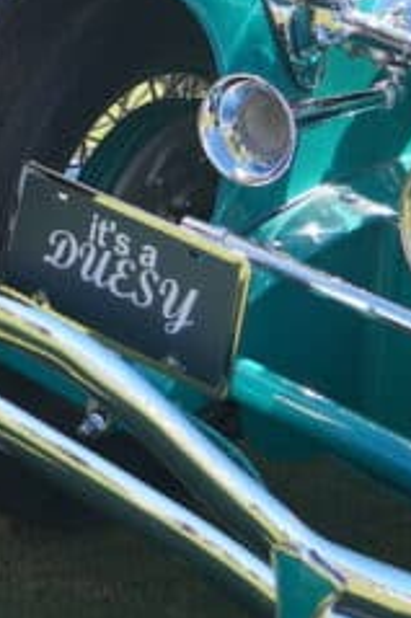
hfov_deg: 12.1
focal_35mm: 103
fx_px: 1766
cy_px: -128
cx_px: -352
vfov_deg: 18.7
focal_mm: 24
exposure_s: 1/160
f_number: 4
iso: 160
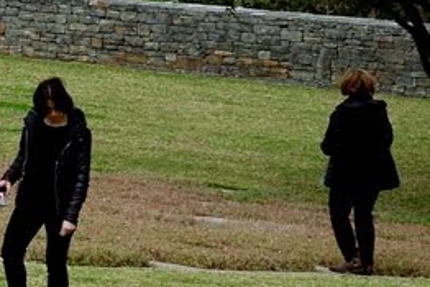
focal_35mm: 375
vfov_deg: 3.7
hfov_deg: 5.3
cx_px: -619
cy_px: -61
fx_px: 4481
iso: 125
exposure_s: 1/800
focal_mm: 17.48
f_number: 4.5
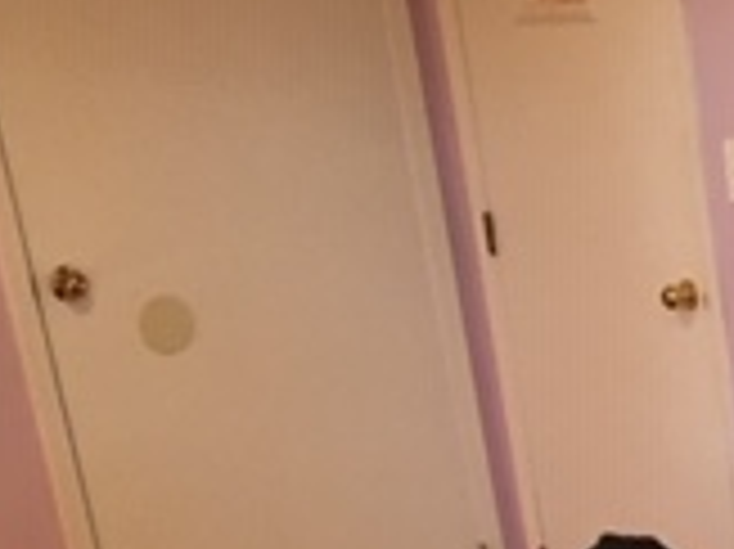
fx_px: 2415
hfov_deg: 15.9
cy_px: 932
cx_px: 1103
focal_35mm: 114
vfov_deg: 12.1
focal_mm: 4.15
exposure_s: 1/20
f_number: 2.2
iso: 200
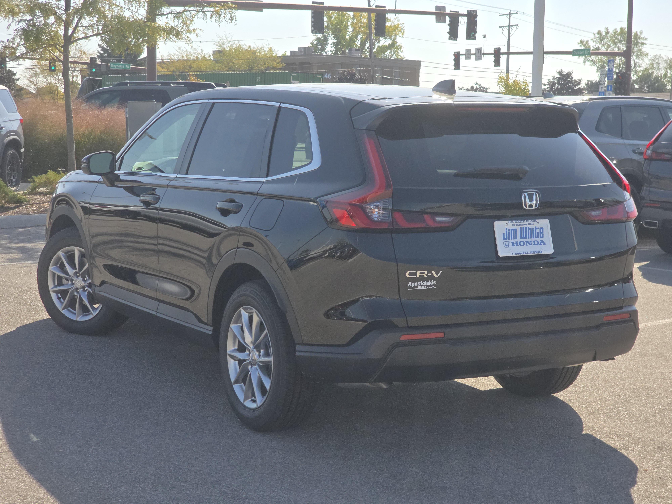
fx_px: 1339
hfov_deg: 28.2
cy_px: 252
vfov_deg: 21.3
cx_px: 336
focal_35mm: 69
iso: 50
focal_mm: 7.9
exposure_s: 1/2027
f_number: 2.4
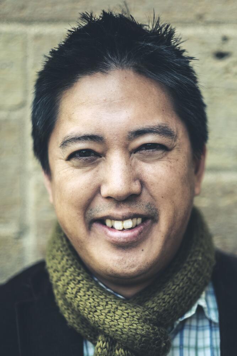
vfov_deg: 24.2
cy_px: 178
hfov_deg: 16.3
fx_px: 829
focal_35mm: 84
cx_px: 118
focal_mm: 56
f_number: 1.2
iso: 400
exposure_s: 1/3200
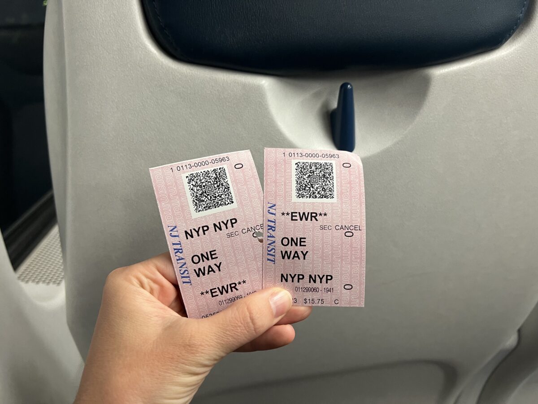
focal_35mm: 26
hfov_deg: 67.3
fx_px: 404
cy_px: 202
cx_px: 269
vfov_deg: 53.1
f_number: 1.5
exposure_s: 1/60
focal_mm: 5.7
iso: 160
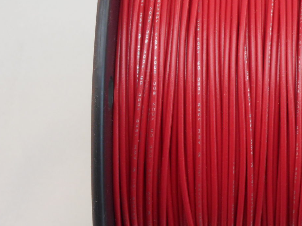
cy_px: 111
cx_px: 263
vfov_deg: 11.3
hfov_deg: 14.9
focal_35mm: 131
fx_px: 1143
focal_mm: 10.5
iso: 160
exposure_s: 1/30
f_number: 5.1
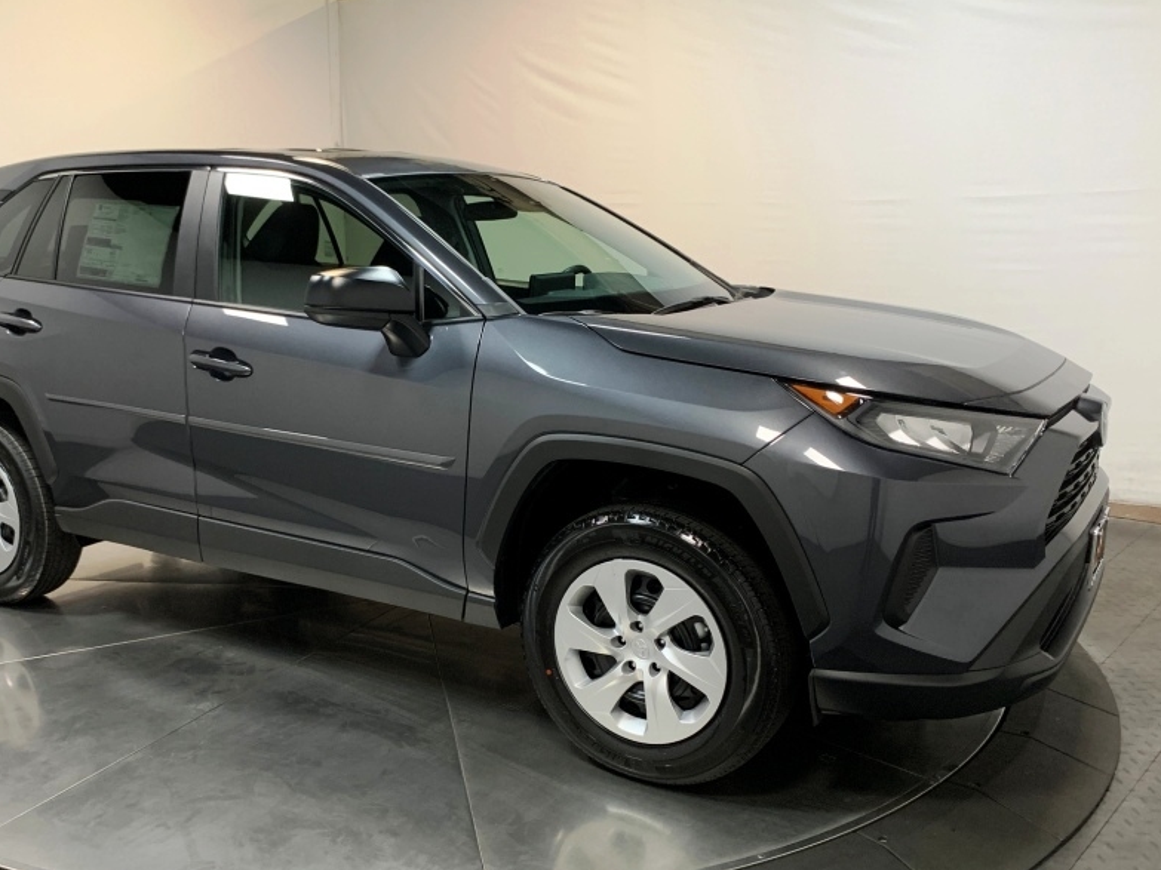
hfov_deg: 53.7
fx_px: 1140
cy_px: 465
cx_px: 483
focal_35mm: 34
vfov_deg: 41.8
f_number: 1.8
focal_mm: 4.25
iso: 250
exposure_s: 1/60
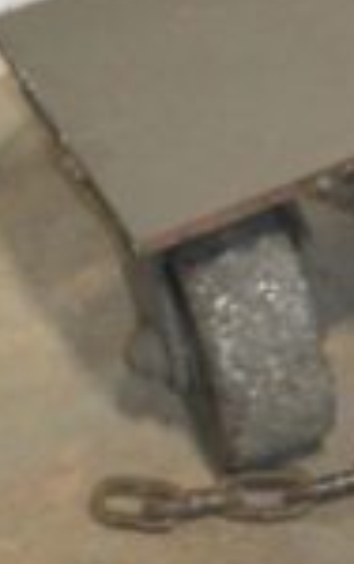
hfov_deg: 4.8
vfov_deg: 7.7
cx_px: 964
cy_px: -320
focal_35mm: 266
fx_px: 4099
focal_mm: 29
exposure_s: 1/60
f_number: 4.5
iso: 1600
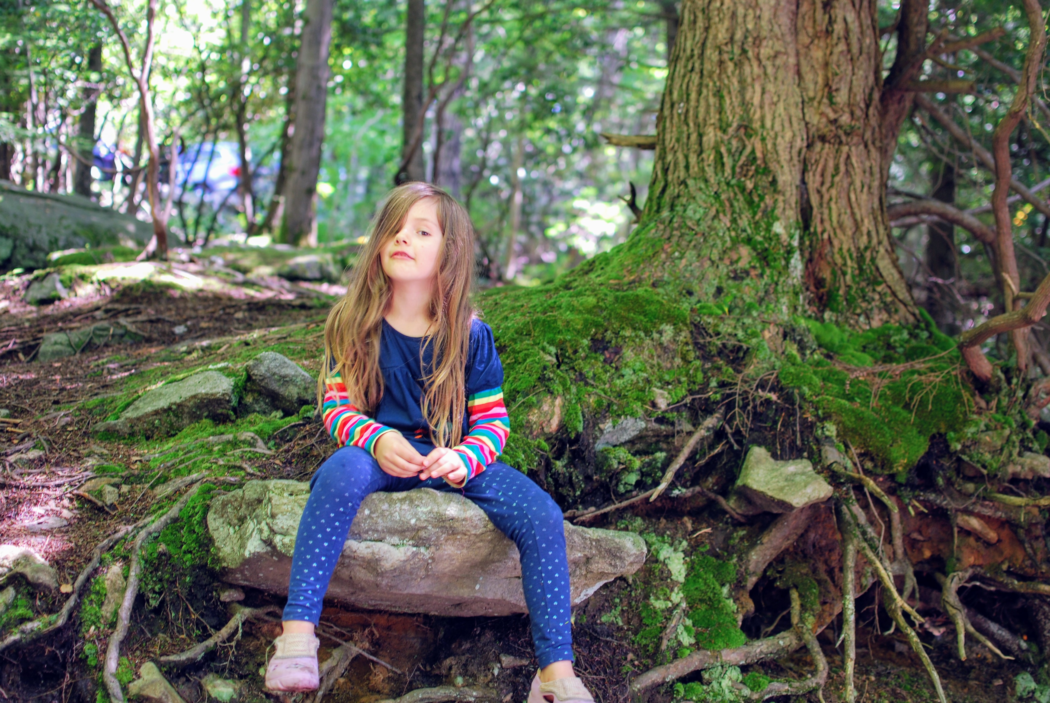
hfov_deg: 37.8
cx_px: 525
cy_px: 352
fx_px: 1533
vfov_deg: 25.8
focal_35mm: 52
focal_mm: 35
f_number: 2.2
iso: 100
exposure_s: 1/40
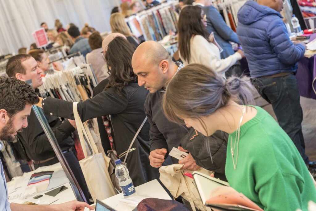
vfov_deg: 19.5
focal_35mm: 70
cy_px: 106
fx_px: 615
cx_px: 158
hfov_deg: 28.8
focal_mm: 70
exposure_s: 1/60
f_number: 5.6
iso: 1600
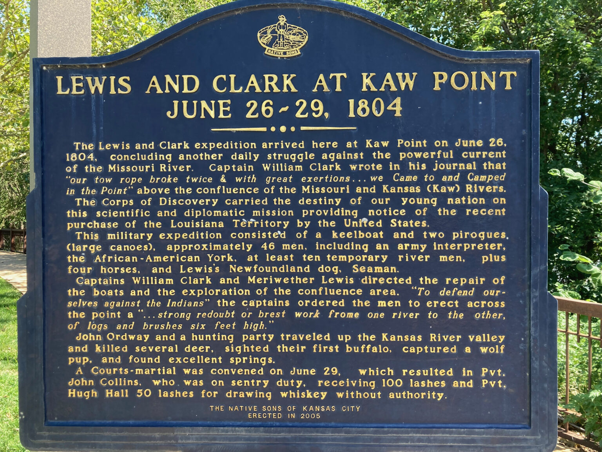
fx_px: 487
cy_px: 226
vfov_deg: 49.7
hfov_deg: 63.4
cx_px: 301
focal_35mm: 28
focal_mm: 3.99
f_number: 1.8
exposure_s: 1/195
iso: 20
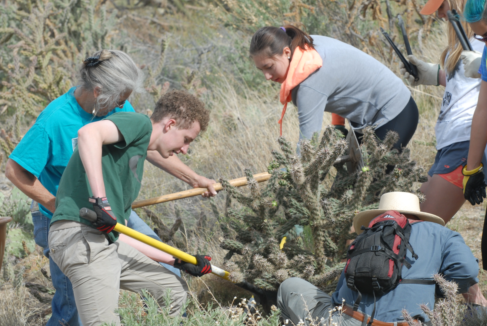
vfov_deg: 6.2
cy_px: 166
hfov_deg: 9.2
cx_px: 308
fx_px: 3020
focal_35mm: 223
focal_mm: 112
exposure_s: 1/250
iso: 100
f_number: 8
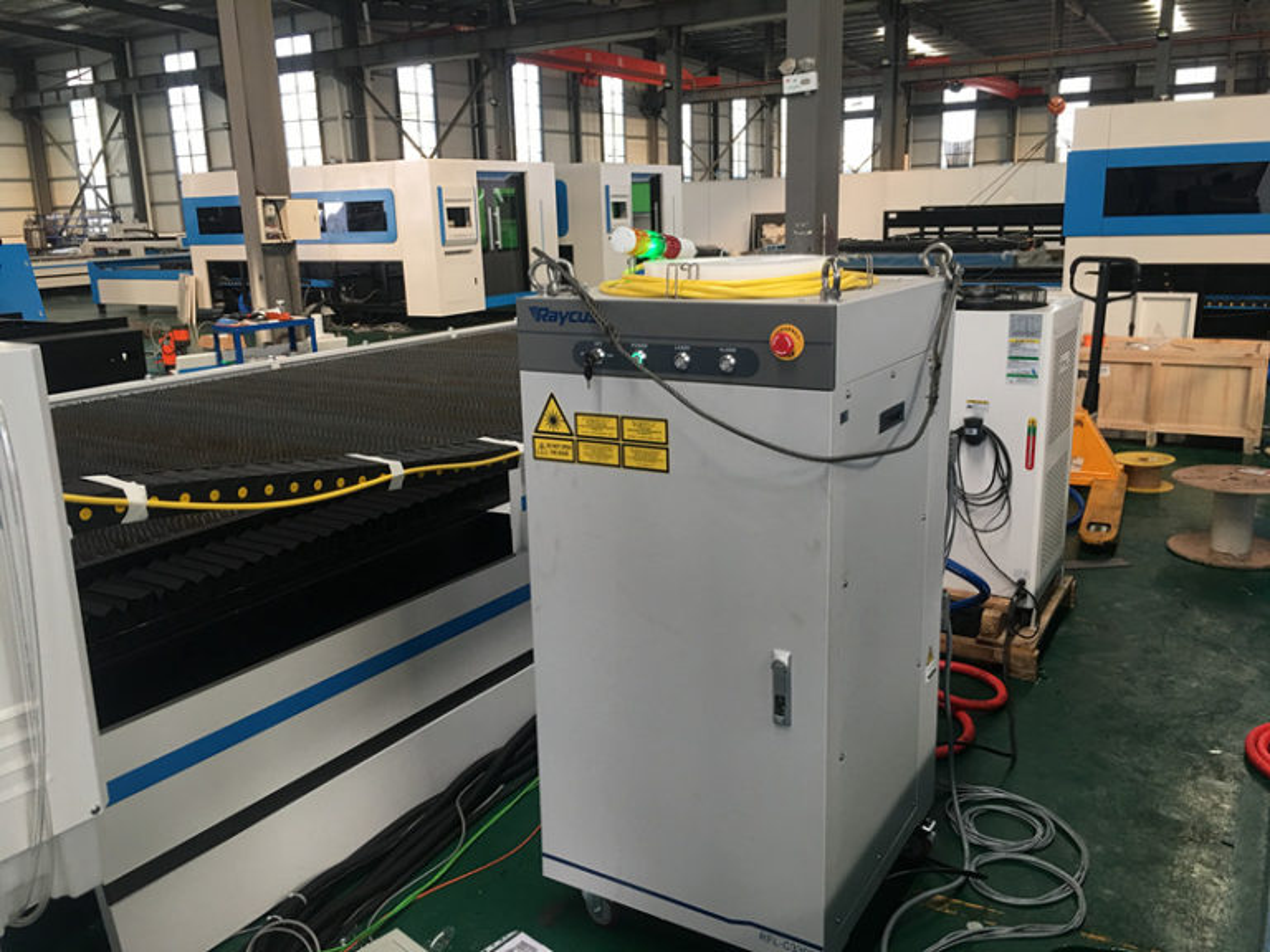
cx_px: 635
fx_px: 1064
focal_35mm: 29
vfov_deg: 48.2
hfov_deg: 61.7
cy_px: 476
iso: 50
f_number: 2.2
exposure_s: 1/33
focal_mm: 4.15
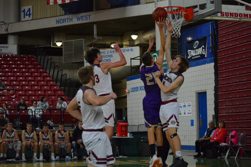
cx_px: 126
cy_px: 84
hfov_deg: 24.6
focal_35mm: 82
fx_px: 575
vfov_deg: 16.5
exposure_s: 1/500
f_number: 4
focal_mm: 55
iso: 3200
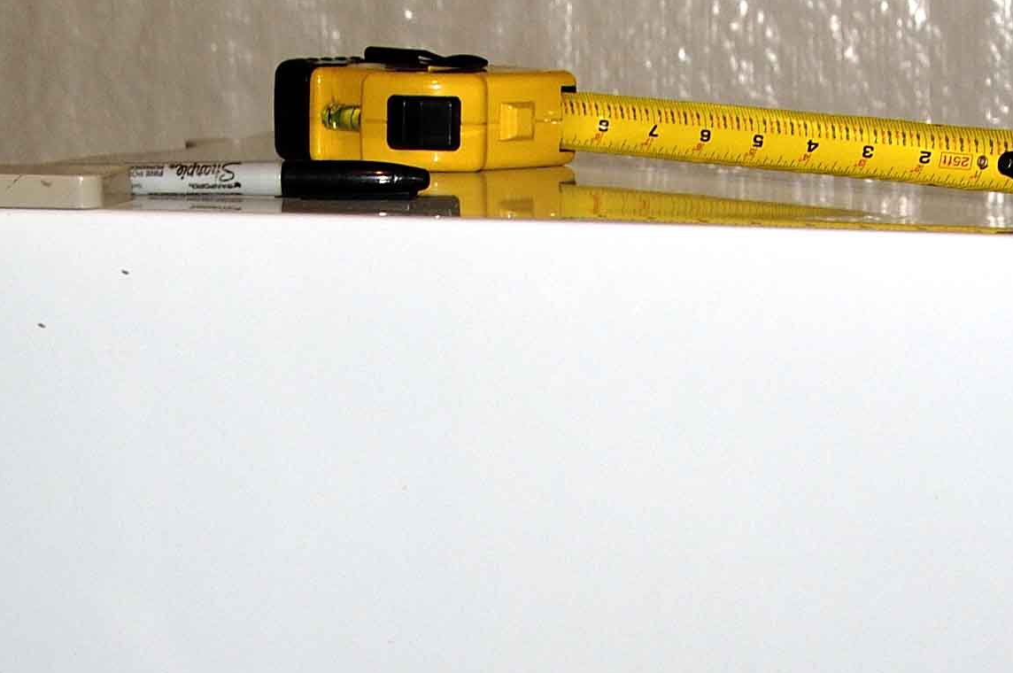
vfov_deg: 11.0
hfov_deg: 16.7
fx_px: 3438
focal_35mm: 122
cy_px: 797
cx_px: 664
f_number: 5
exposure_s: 1/60
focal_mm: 31
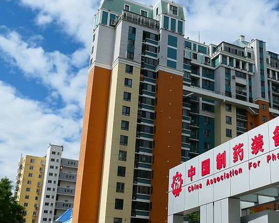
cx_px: 202
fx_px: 429
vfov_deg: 29.1
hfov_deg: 35.4
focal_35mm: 52
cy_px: 119
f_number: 5
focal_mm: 8.8
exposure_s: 1/1600
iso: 125
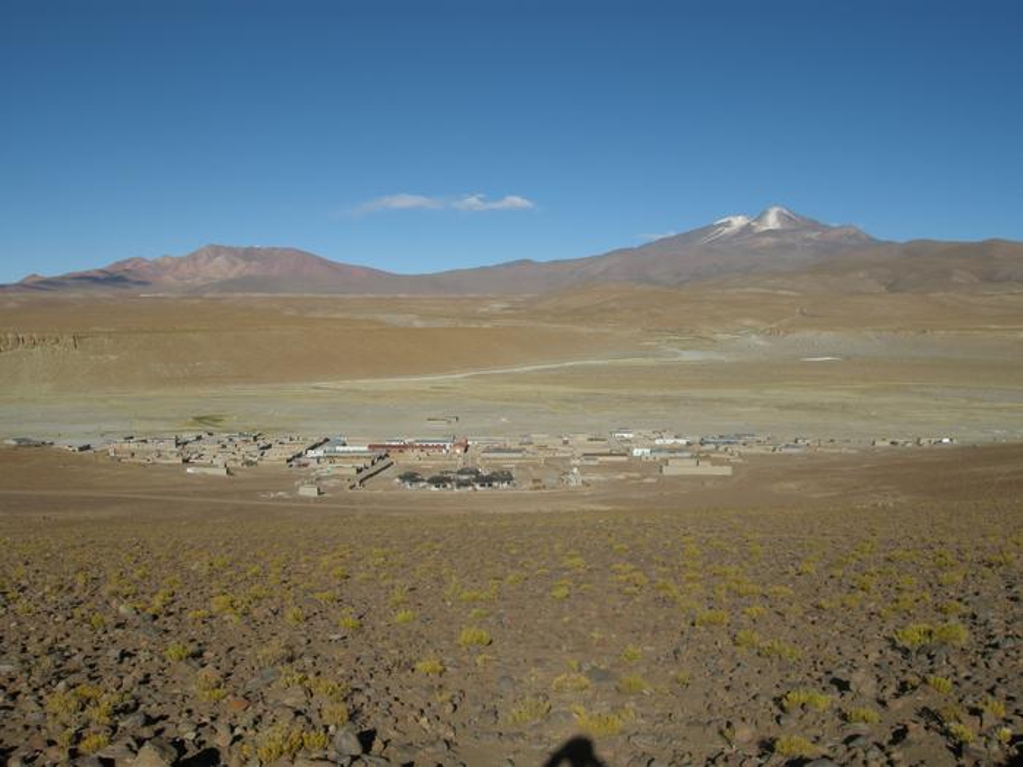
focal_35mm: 35
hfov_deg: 52.6
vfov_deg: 40.7
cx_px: 512
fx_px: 1034
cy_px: 384
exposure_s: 1/331
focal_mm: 7.5
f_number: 6.8
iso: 64
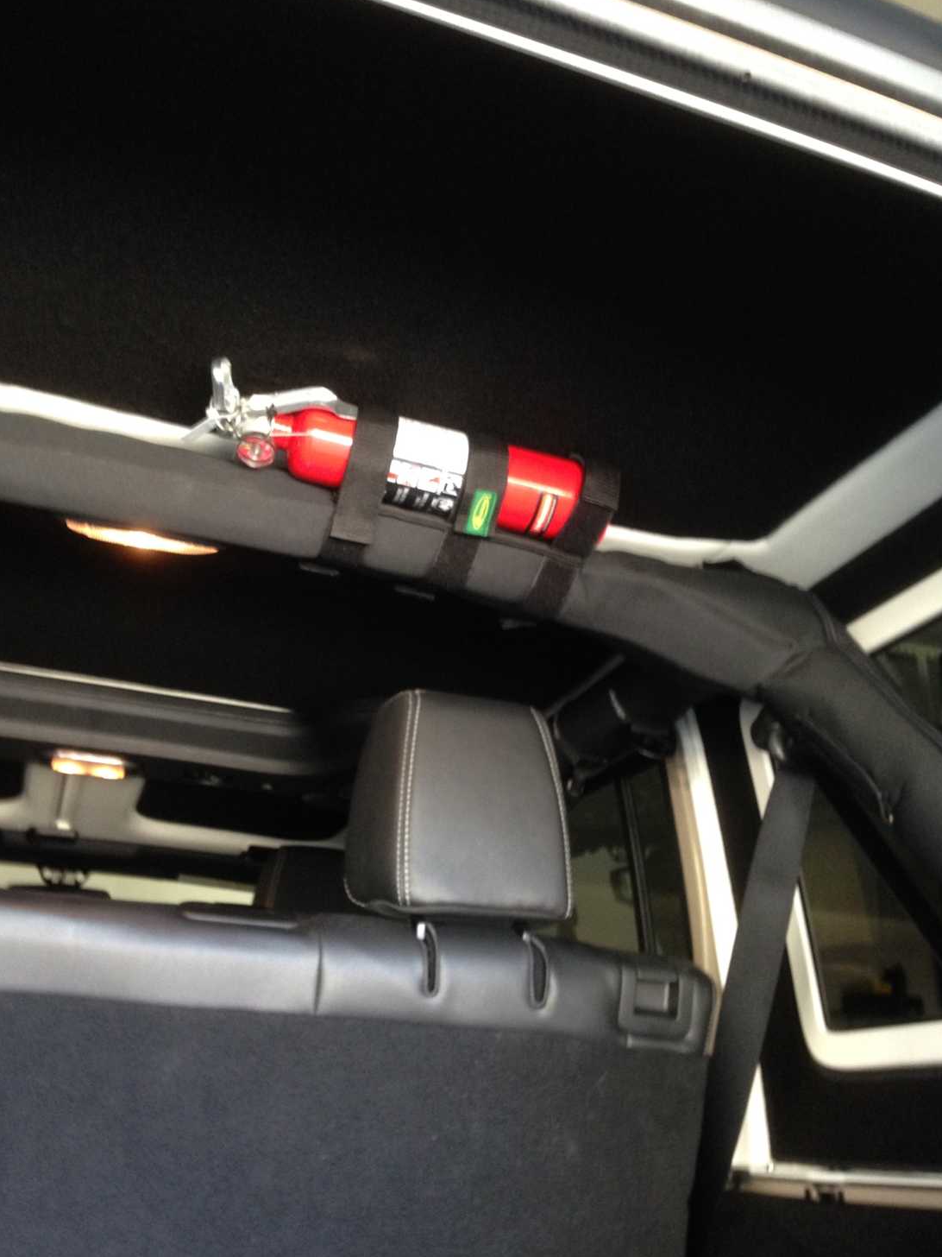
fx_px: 1234
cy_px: 622
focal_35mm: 34
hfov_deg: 41.8
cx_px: 470
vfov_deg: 54.0
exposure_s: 1/20
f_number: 2.4
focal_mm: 4.12
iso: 200
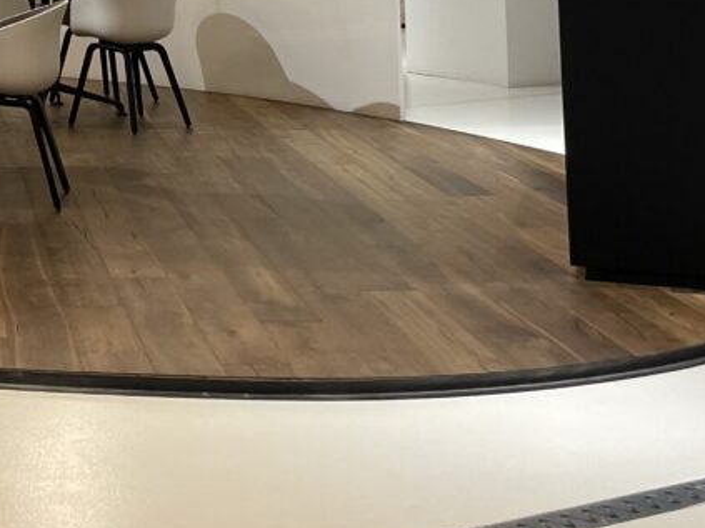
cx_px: -142
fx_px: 1670
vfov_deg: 16.8
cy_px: -192
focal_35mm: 82
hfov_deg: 22.0
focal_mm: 4.2
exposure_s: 1/100
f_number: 1.6
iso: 125
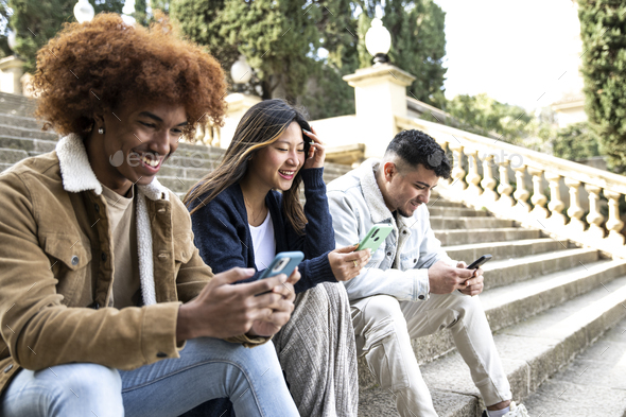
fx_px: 626
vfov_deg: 36.9
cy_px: 208
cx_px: 313
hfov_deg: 53.1
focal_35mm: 36
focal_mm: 36
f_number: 2.8
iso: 200
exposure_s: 1/320
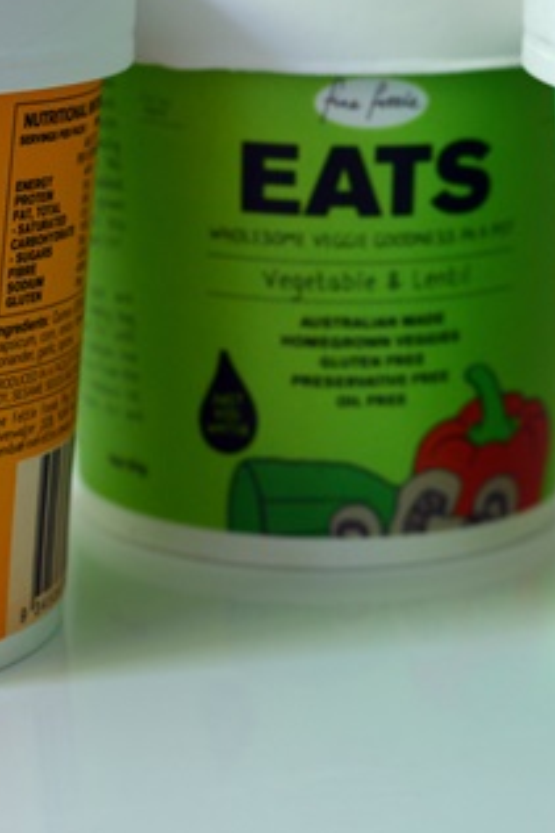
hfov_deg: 12.2
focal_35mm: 112
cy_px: 349
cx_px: 322
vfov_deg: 18.2
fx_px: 2594
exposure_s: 1/15
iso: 200
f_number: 4.5
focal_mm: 35
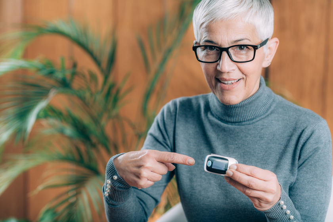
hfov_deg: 23.9
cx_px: 166
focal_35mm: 85
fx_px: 786
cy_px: 111
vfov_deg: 16.1
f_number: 2.8
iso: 64
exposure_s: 1/200
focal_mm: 85
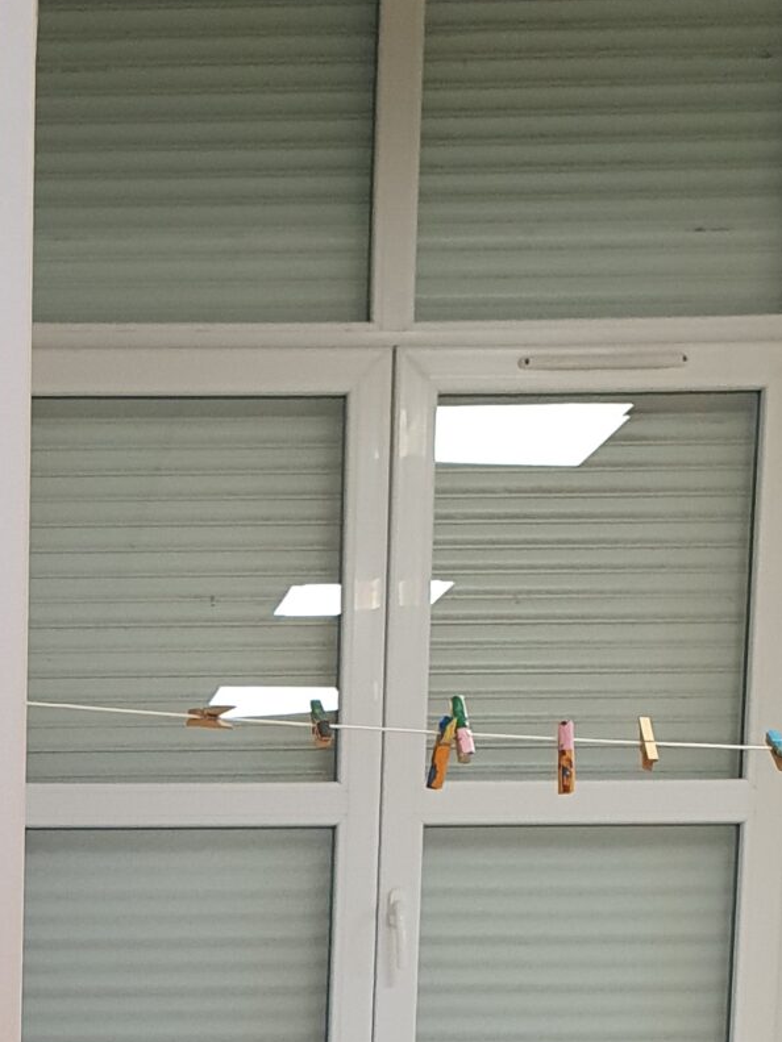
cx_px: -116
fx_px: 2530
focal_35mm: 84
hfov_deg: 16.9
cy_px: 1435
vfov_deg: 20.7
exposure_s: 1/50
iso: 200
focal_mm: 4.32
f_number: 2.4
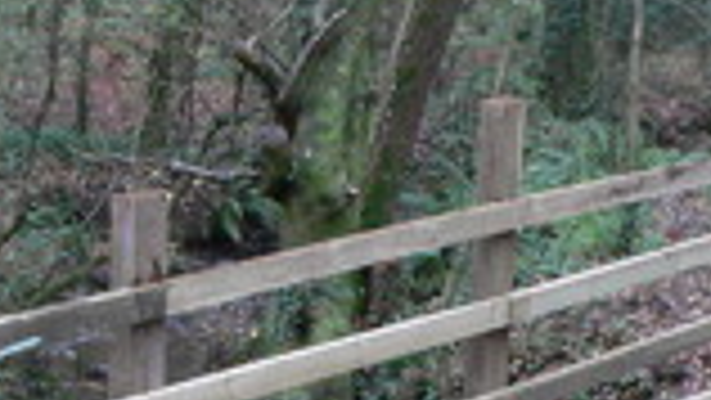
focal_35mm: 128
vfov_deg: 9.5
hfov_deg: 16.7
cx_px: 232
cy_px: 337
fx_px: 2414
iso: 400
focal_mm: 6
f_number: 2.8
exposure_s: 1/80
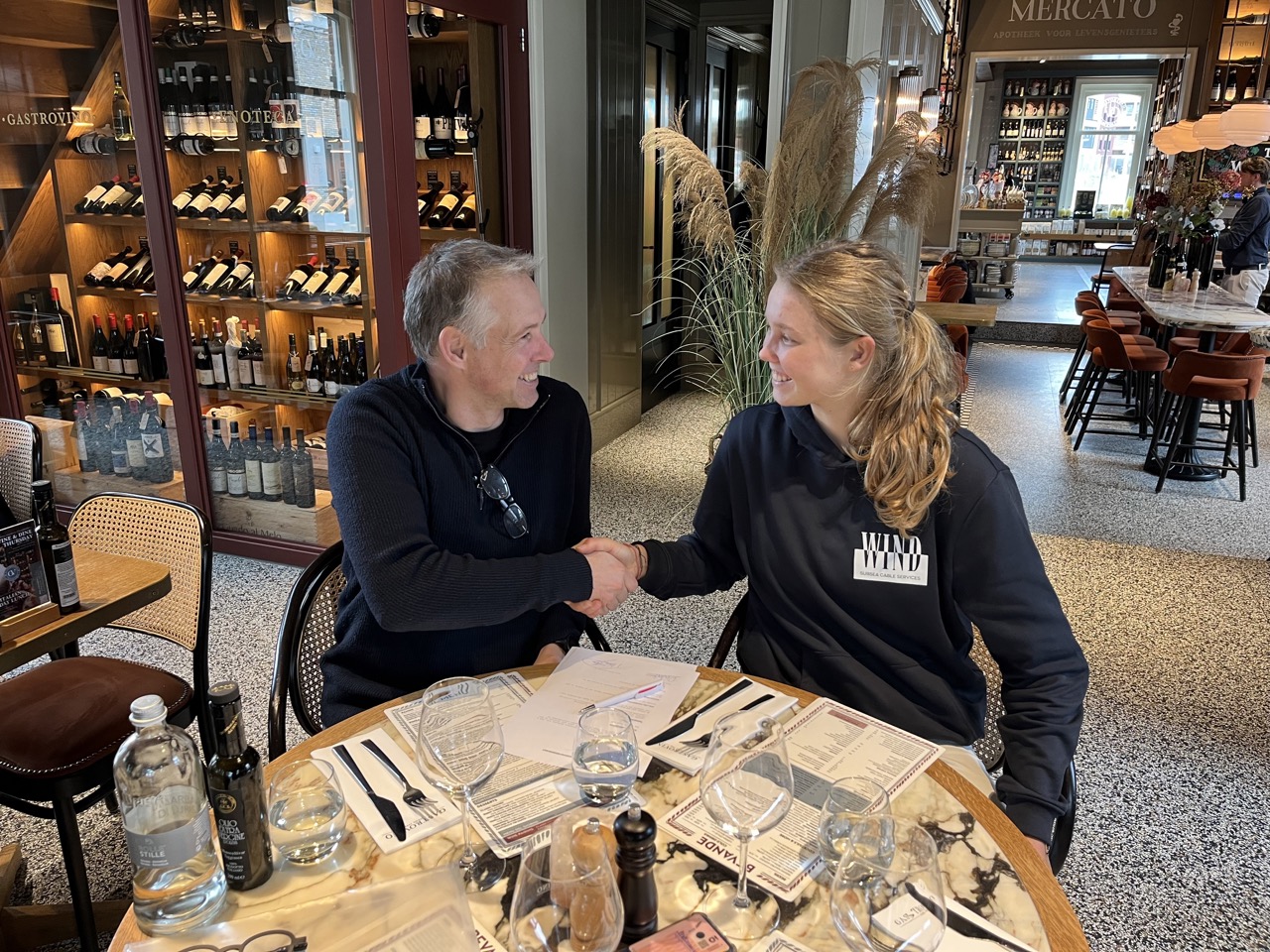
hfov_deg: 67.3
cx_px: 635
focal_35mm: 26
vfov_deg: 53.1
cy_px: 476
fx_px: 954
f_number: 1.6
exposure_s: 1/65
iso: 125
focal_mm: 5.1
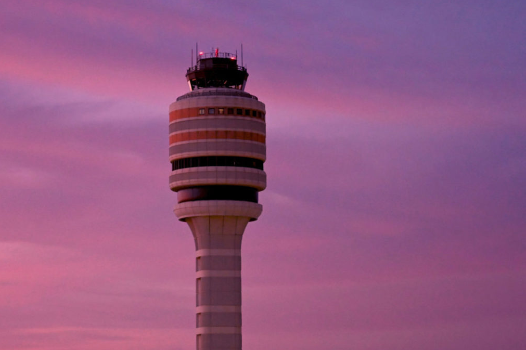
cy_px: 201
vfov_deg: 13.1
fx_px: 1519
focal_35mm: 104
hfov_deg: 19.6
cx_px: 217
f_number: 4
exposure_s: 1/60
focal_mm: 70
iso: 4000
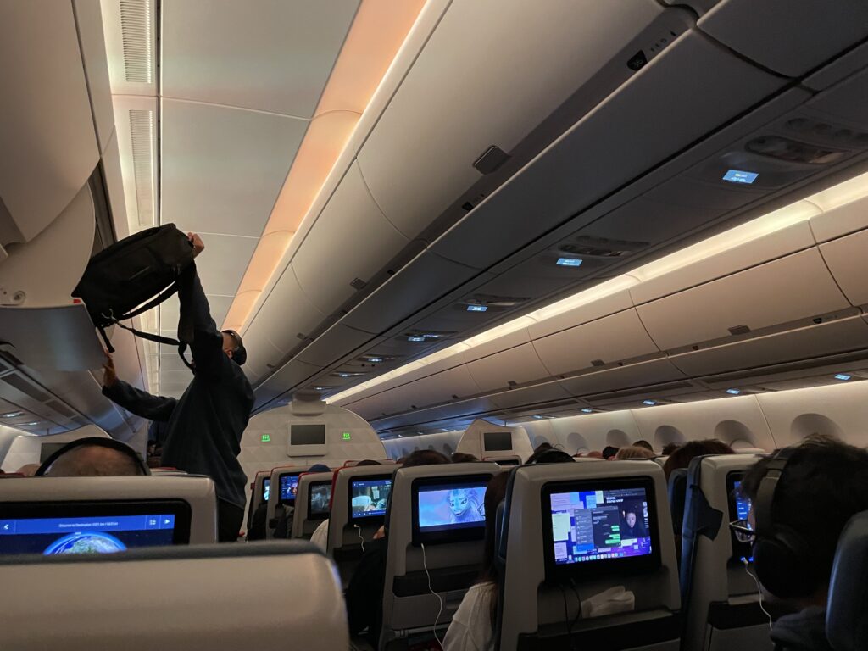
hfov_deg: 67.3
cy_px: 326
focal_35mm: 26
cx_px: 434
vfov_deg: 53.1
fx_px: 652
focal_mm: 4.2
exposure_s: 1/44
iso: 500
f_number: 1.6
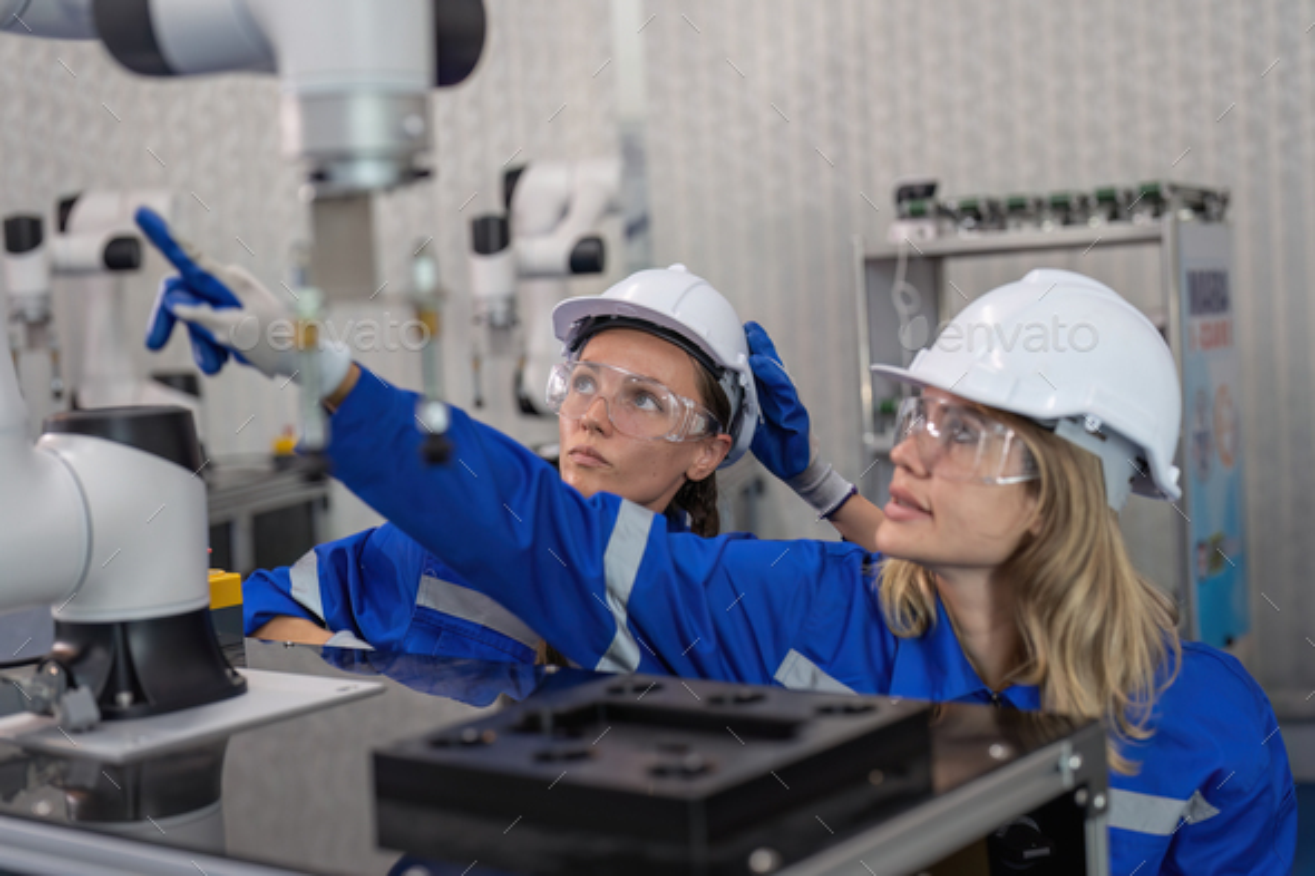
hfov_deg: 39.6
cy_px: 438
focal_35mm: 50
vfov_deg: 27.0
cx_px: 658
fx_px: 1826
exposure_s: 1/200
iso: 400
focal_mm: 50
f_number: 2
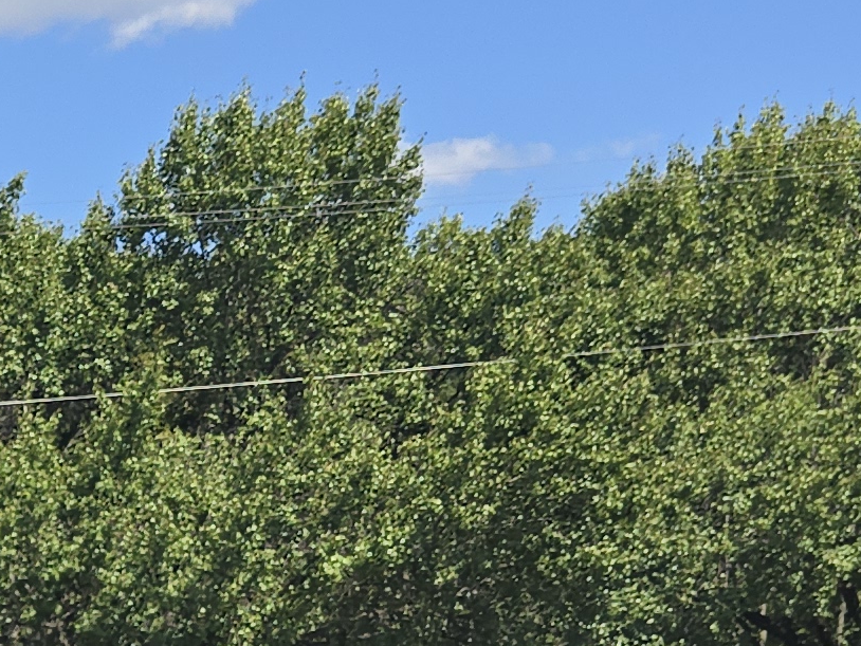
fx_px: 2811
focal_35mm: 113
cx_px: -929
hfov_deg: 14.2
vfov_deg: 11.5
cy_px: 1397
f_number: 1.7
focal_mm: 6.3
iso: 12
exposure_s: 1/648
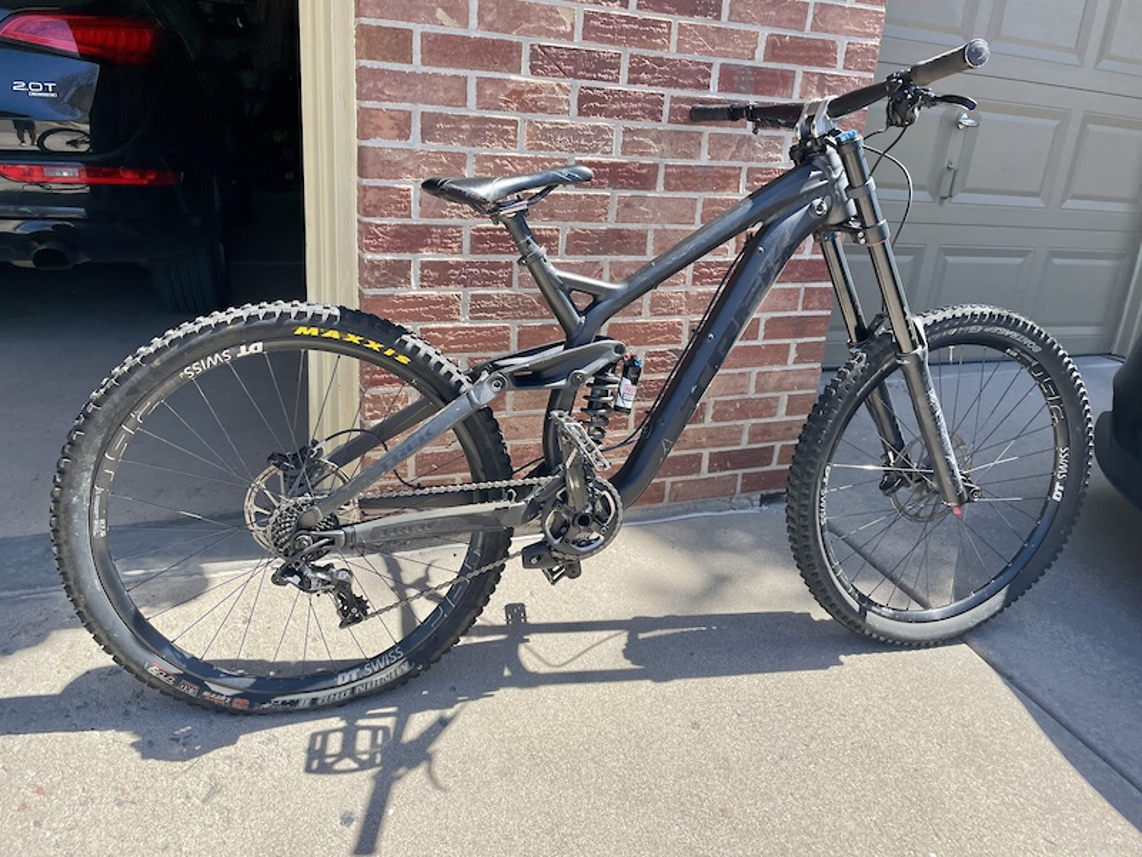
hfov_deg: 67.3
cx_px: 571
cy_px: 428
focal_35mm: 26
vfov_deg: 53.1
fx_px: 858
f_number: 1.6
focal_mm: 4.2
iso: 32
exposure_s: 1/1453
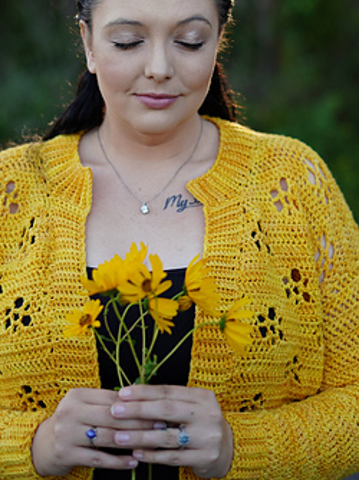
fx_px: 997
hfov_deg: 20.4
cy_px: 154
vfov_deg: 26.9
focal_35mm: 72
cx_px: 185
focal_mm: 50
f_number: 2.2
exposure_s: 1/500
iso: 100
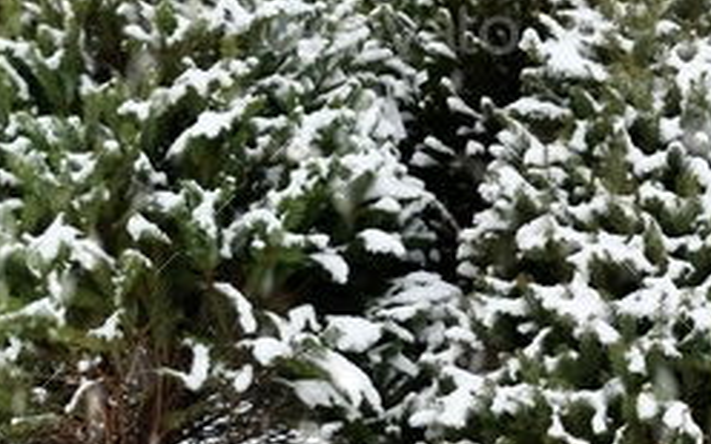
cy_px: 168
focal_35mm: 160
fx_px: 3100
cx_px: 811
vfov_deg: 8.2
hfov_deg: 12.8
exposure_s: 1/200
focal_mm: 44
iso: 250
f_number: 7.1
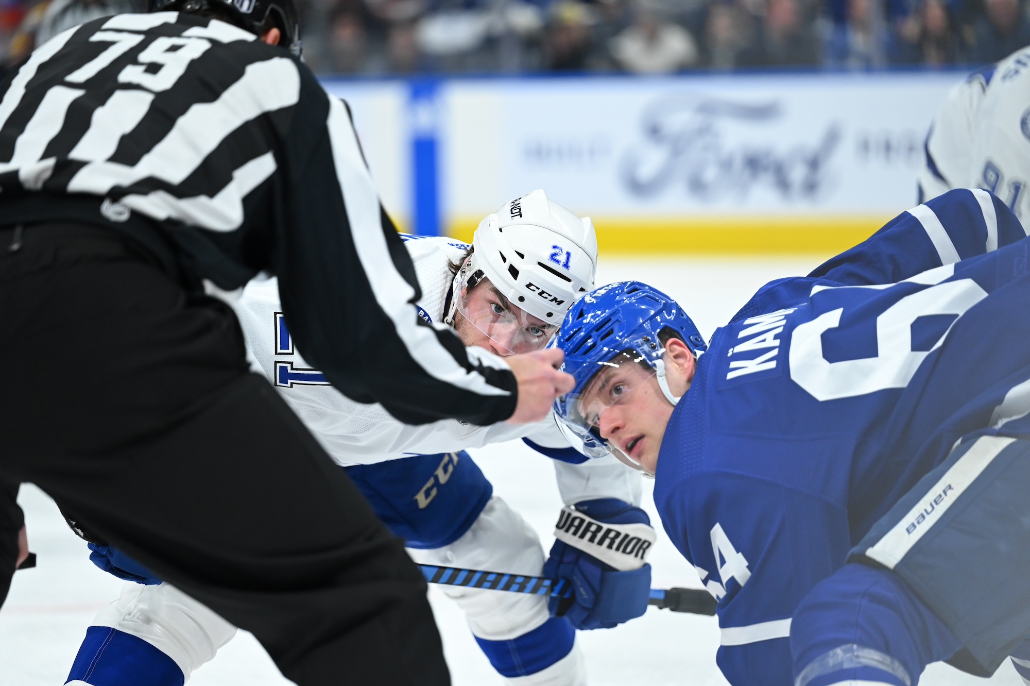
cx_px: 515
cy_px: 343
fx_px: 4861
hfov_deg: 12.1
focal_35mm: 170
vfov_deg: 8.1
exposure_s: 1/2000
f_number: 2.8
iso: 2500
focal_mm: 170
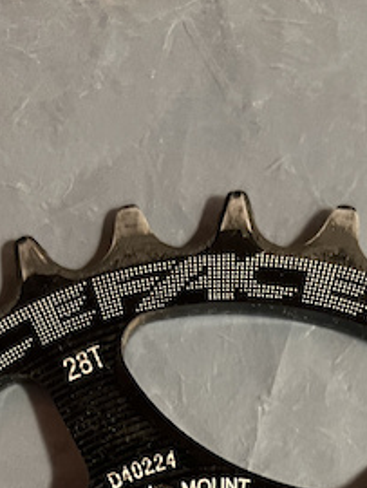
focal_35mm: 77
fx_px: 1087
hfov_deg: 19.1
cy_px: 687
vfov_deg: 21.9
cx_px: 233
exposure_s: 1/40
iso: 400
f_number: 1.5
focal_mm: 5.7
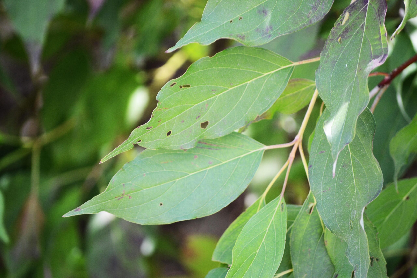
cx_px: 208
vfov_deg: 5.2
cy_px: 139
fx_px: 3041
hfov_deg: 7.8
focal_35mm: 262
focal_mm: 175
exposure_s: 1/160
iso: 250
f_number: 5.6
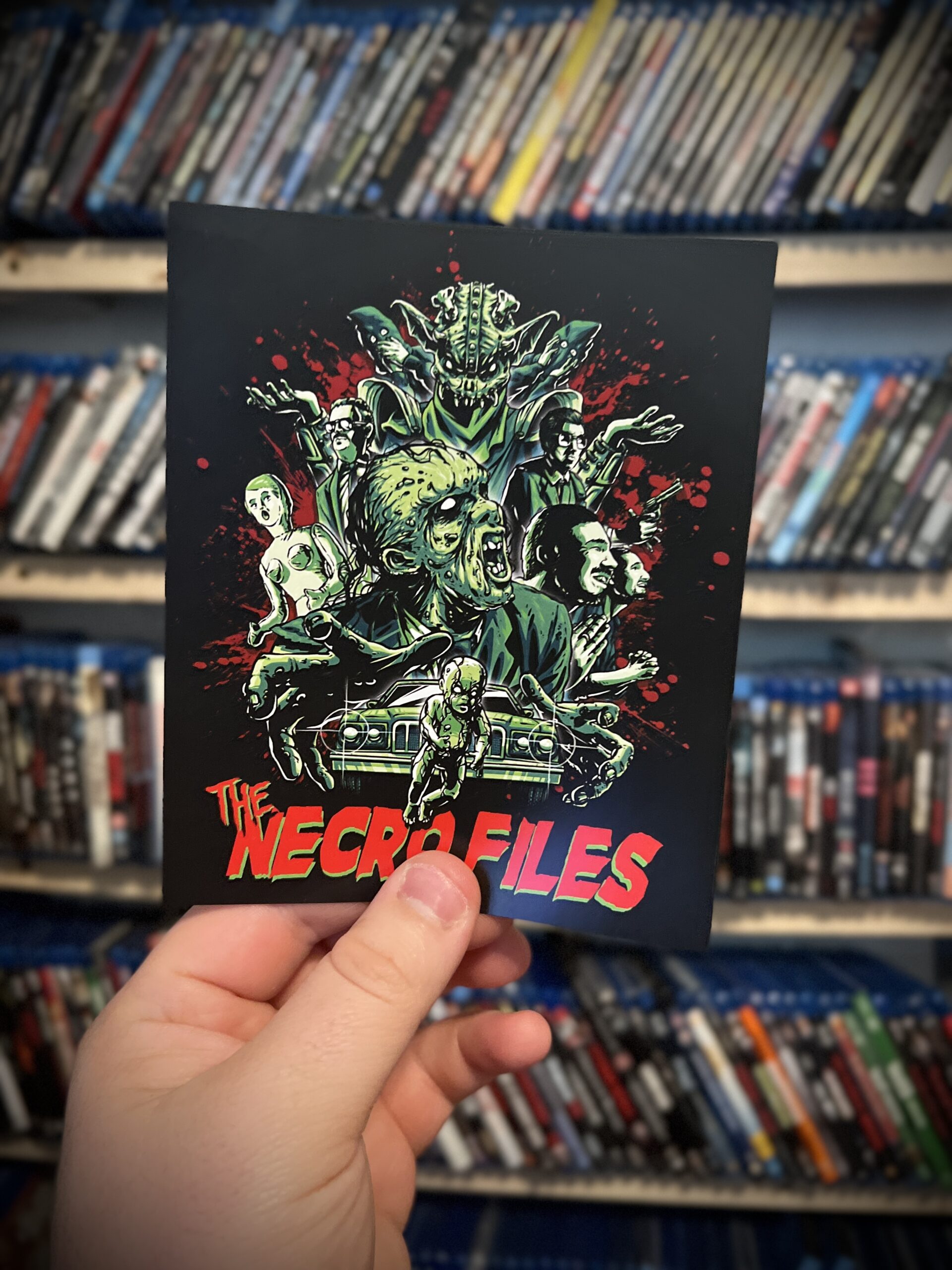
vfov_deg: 67.3
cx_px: 476
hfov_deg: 53.1
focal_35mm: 26
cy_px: 635
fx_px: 953
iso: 640
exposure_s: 1/40
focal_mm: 5.7
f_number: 1.5
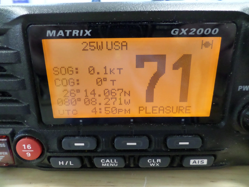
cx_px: 124
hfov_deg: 69.4
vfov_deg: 54.9
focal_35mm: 25
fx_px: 180
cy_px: 94
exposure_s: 1/20
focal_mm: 4.5
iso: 400
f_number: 2.5
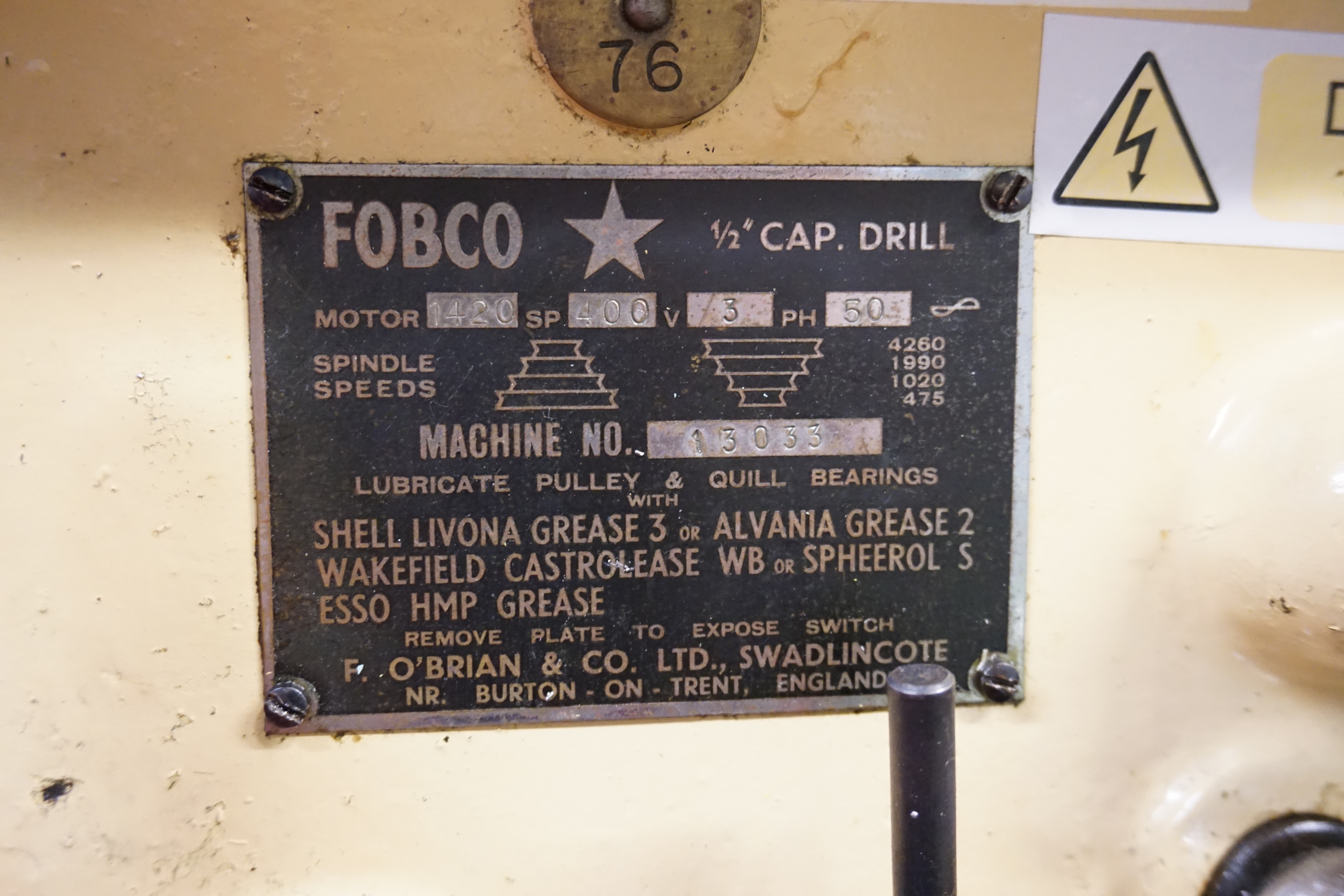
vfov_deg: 36.9
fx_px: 1344
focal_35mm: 36
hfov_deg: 53.1
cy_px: 448
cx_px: 672
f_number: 4.5
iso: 3200
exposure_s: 1/30
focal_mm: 24
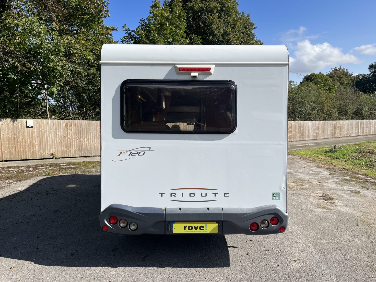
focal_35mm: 26
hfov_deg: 67.3
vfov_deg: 53.1
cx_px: 188
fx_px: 282
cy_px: 141
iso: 50
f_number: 1.6
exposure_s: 1/3413
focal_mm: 5.1
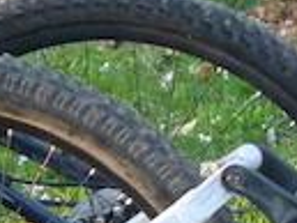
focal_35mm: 292
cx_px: 578
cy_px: 138
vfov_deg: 5.1
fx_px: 2508
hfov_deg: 6.6
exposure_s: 1/30
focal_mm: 8.2
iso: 320
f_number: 4.7
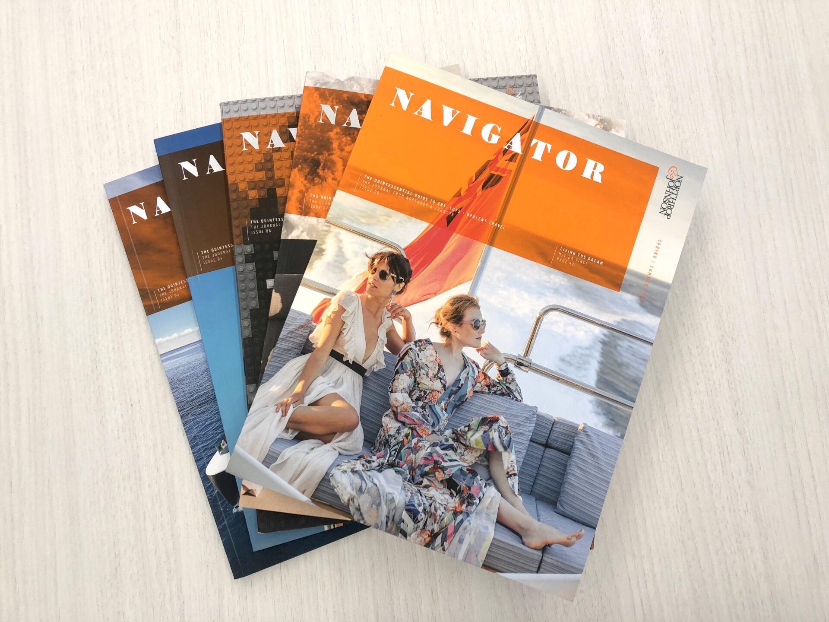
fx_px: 671
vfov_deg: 49.7
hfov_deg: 63.4
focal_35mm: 28
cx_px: 414
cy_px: 311
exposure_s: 1/30
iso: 20
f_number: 1.8
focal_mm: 4
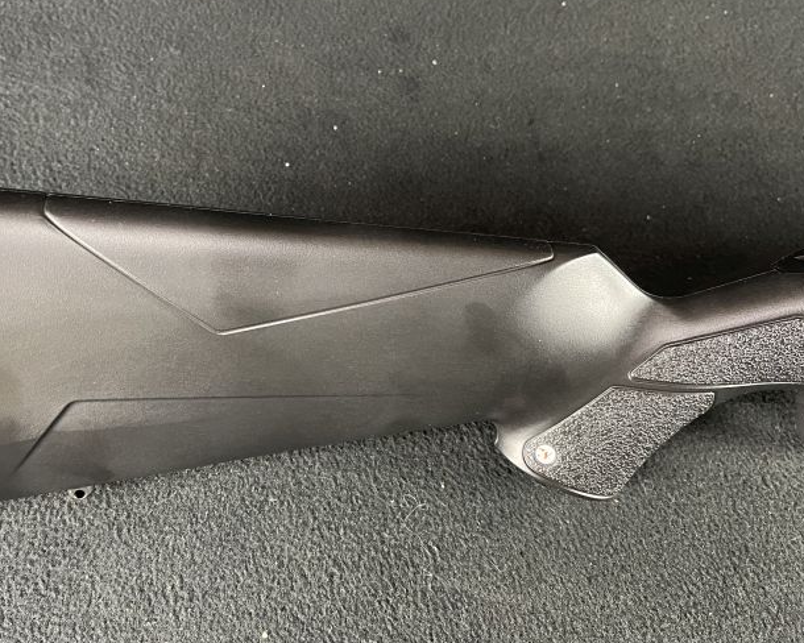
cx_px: 297
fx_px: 857
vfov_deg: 41.1
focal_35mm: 36
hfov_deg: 49.7
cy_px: 300
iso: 400
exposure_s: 1/40
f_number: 1.6
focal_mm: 5.1
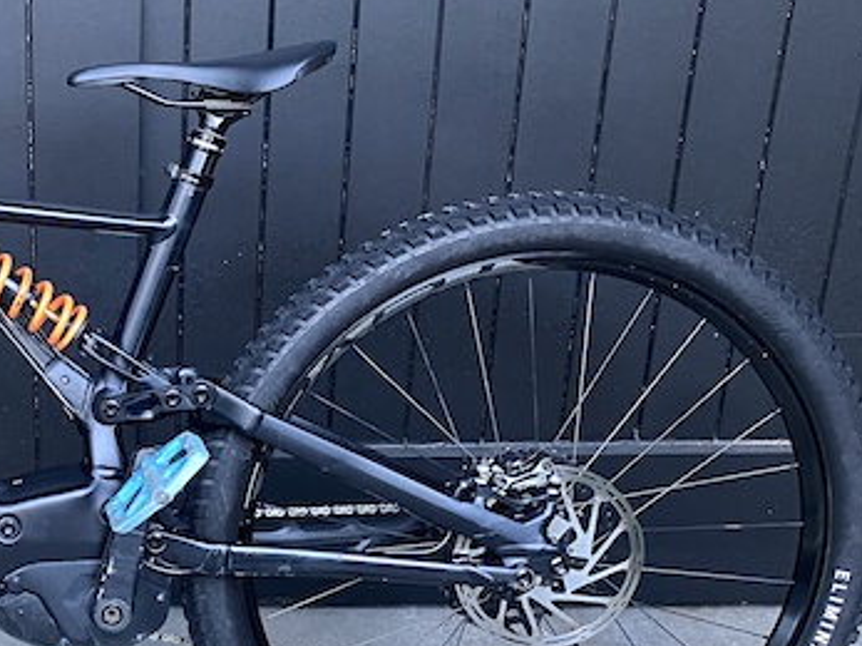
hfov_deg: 29.6
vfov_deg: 24.3
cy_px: 407
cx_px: -40
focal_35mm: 60
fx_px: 1494
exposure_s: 1/60
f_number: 1.8
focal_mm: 4.25
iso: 160
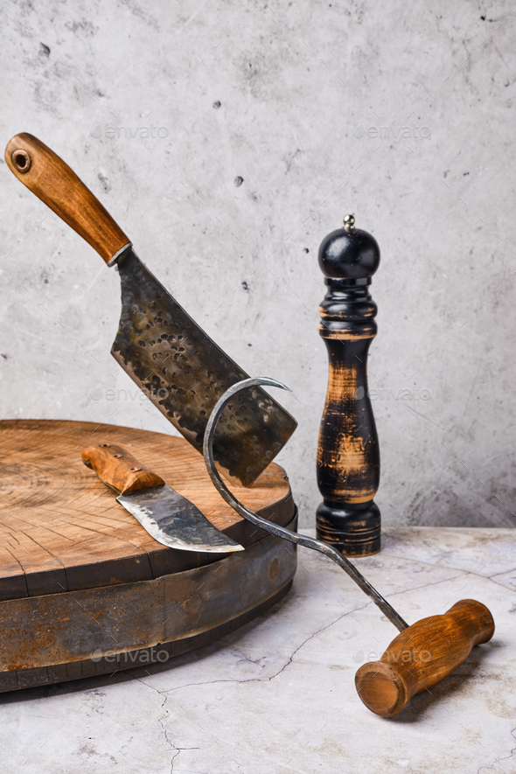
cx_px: 258
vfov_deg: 39.6
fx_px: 1075
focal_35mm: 50
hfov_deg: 27.0
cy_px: 387
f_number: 9
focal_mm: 33
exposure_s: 1/125
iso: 160
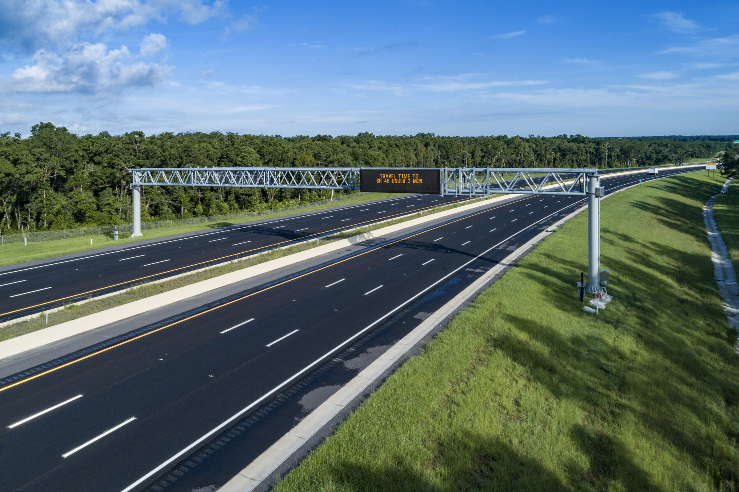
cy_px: 246
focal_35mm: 24
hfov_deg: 73.8
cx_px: 370
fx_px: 493
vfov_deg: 53.1
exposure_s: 1/200
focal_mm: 8.8
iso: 100
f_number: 9
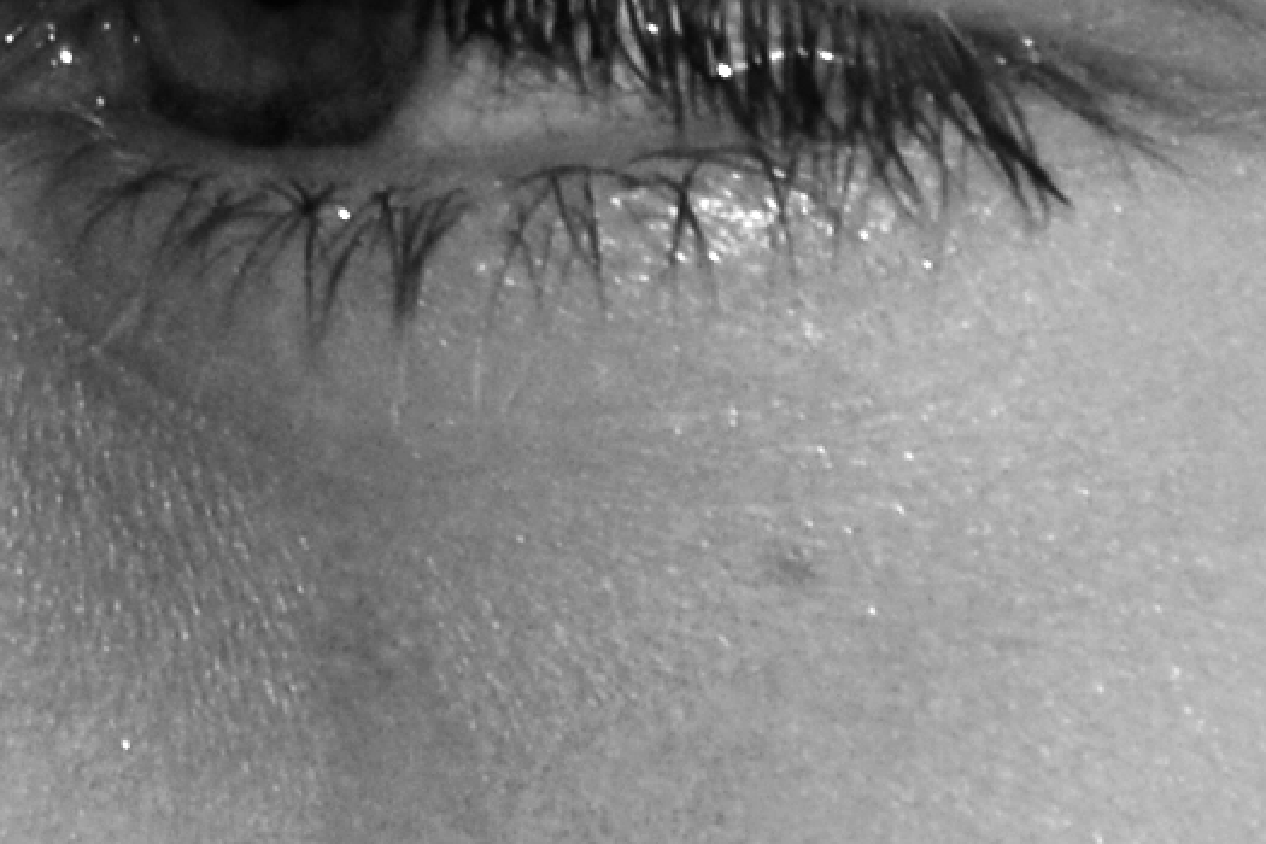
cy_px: 482
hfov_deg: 7.2
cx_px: 412
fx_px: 10124
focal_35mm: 288
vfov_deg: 4.8
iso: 360
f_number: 5.6
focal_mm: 105
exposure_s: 1/125
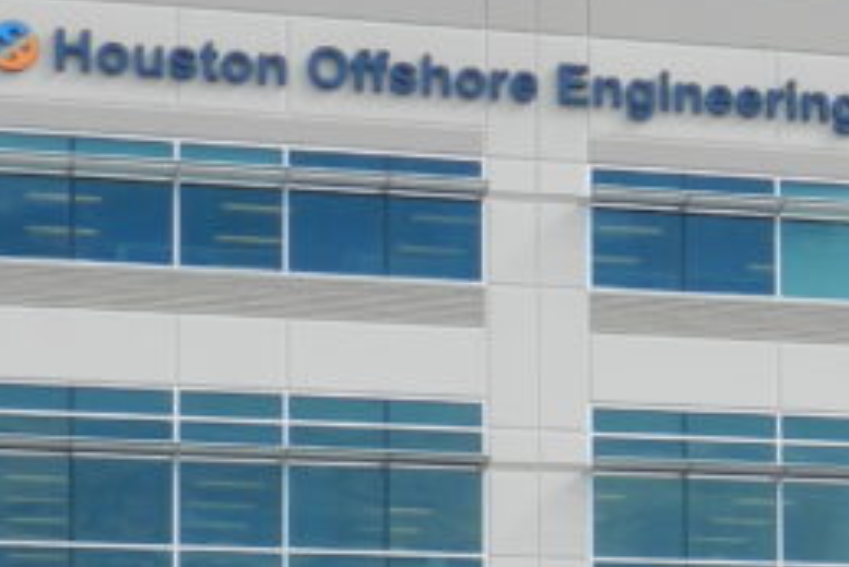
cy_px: 793
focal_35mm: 156
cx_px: 1491
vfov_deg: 8.6
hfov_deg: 12.2
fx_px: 3681
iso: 160
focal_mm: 6.9
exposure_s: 1/1000
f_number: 4
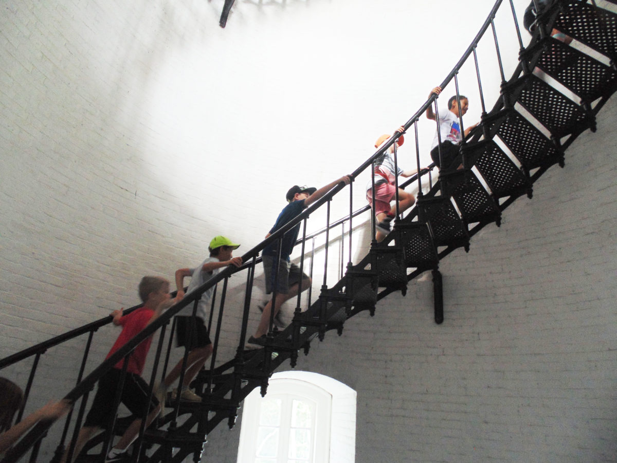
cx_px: 308
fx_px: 392
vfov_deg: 61.1
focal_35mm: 22
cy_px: 232
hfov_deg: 76.4
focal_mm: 4
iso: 100
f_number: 3.1
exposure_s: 1/30
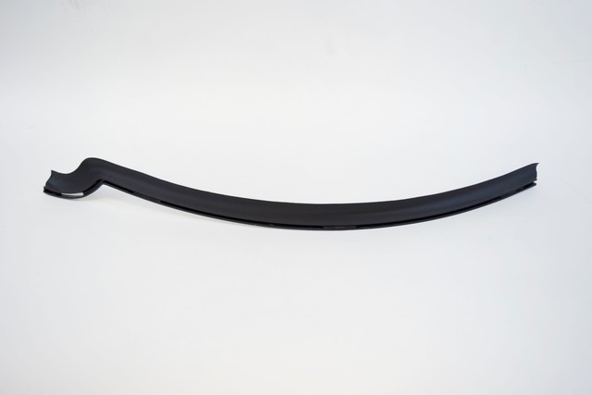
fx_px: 543
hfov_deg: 57.2
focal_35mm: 33
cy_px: 198
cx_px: 296
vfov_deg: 40.0
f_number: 4
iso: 560
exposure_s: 1/60
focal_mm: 22
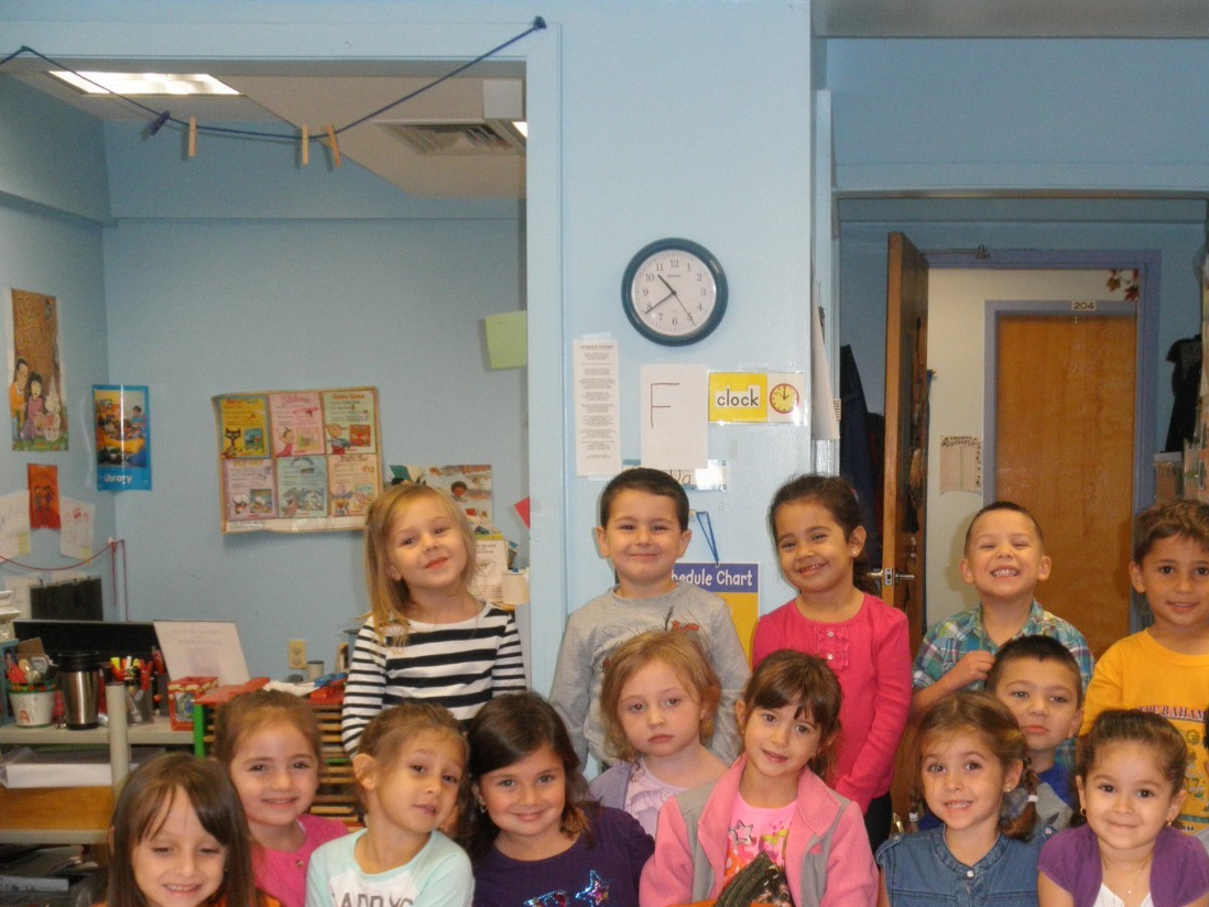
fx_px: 1782
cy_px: 656
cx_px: 824
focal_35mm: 51
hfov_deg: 37.0
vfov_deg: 28.2
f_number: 3.2
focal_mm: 6.1
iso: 200
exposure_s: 1/60
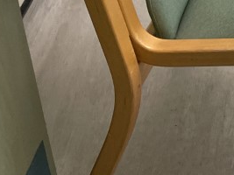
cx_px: 415
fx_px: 791
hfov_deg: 14.8
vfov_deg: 11.2
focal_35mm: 117
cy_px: -194
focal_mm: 4.2
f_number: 1.6
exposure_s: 1/100
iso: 125
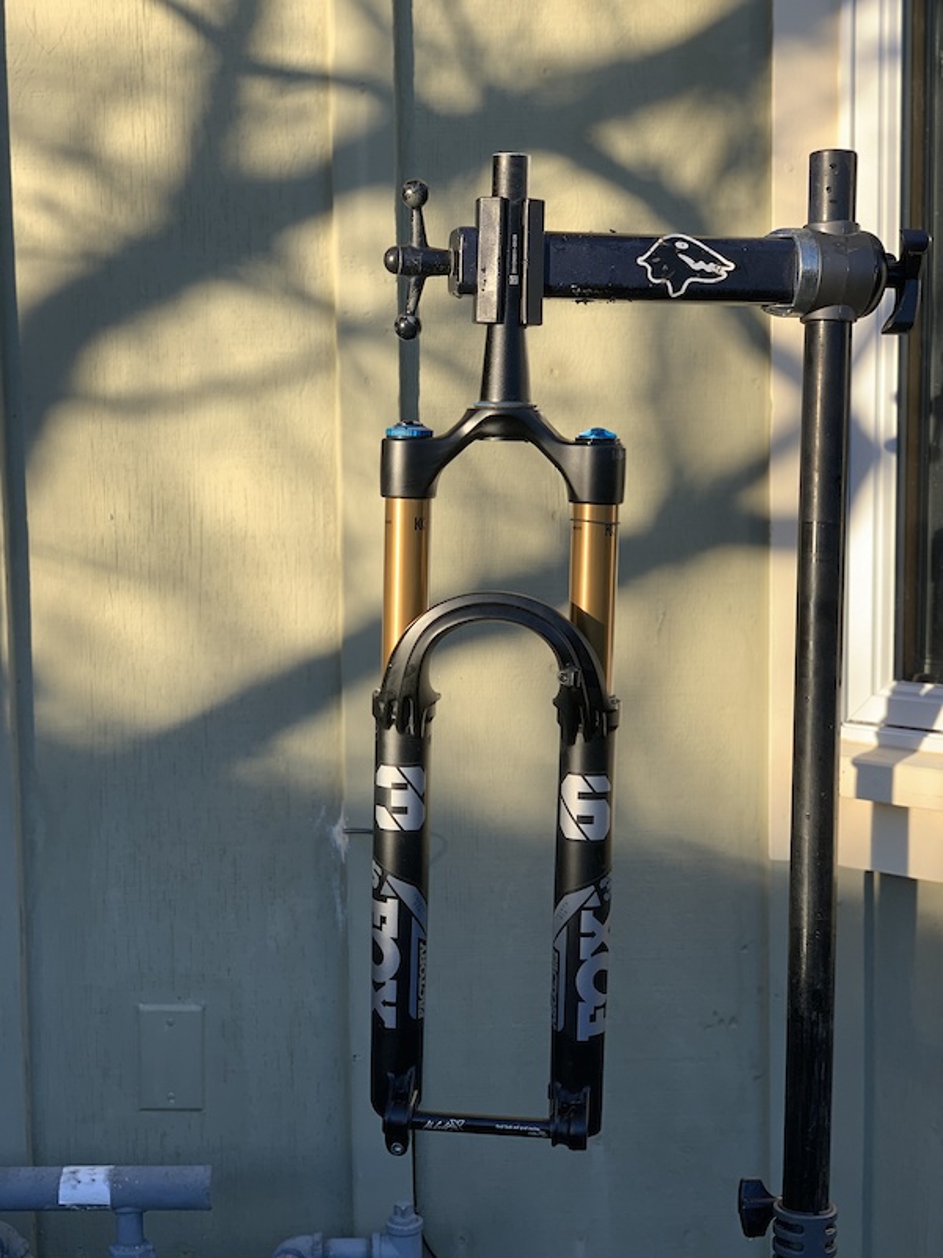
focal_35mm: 52
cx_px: 472
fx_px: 1889
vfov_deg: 36.8
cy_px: 629
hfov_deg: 28.0
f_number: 2.4
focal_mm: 6
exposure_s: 1/240
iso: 16
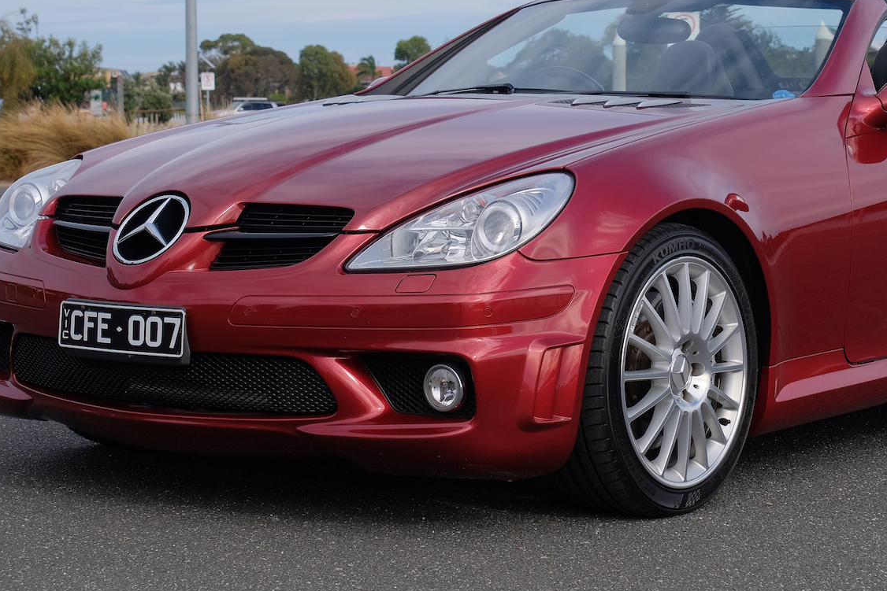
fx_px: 2144
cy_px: 207
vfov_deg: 15.7
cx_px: 554
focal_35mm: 87
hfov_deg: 23.3
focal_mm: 32.6
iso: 500
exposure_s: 1/750
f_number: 8
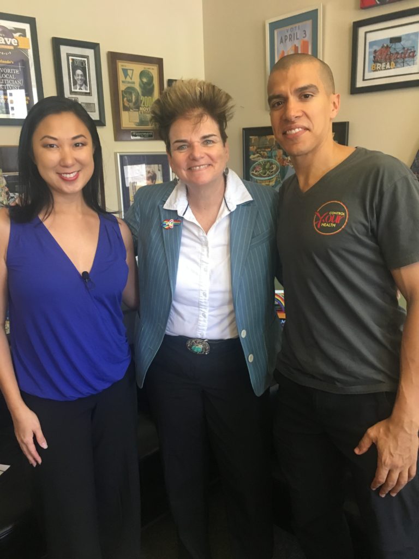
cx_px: 210
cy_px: 280
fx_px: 468
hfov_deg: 48.2
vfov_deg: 61.7
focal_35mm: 29
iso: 160
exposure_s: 1/30
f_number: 2.2
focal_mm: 4.15
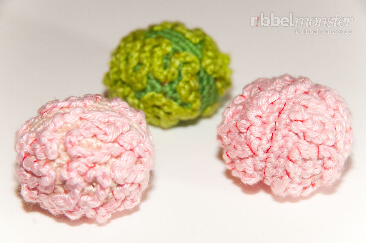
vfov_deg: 13.0
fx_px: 1066
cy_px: 122
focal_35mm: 105
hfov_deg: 19.5
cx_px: 183
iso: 640
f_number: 8
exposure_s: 1/60
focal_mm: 70
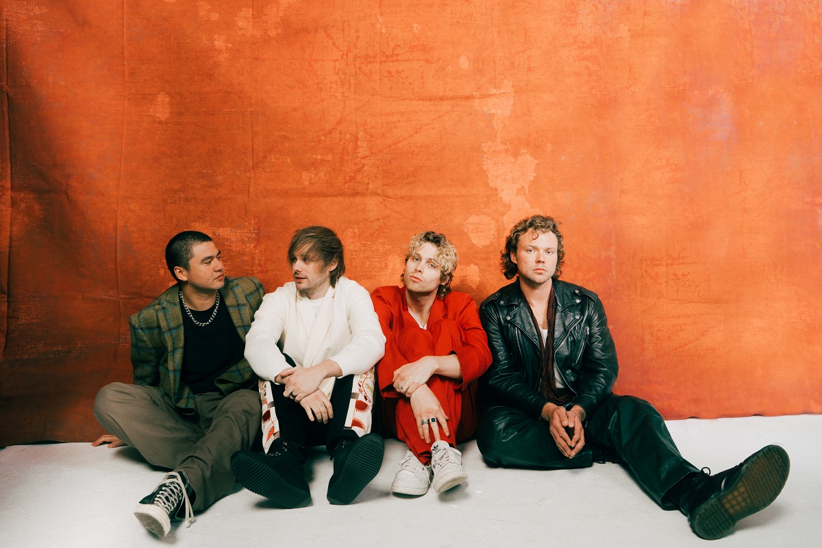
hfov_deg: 65.5
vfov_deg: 46.4
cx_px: 411
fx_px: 639
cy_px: 274
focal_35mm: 28
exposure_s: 1/125
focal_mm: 28
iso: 100
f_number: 8
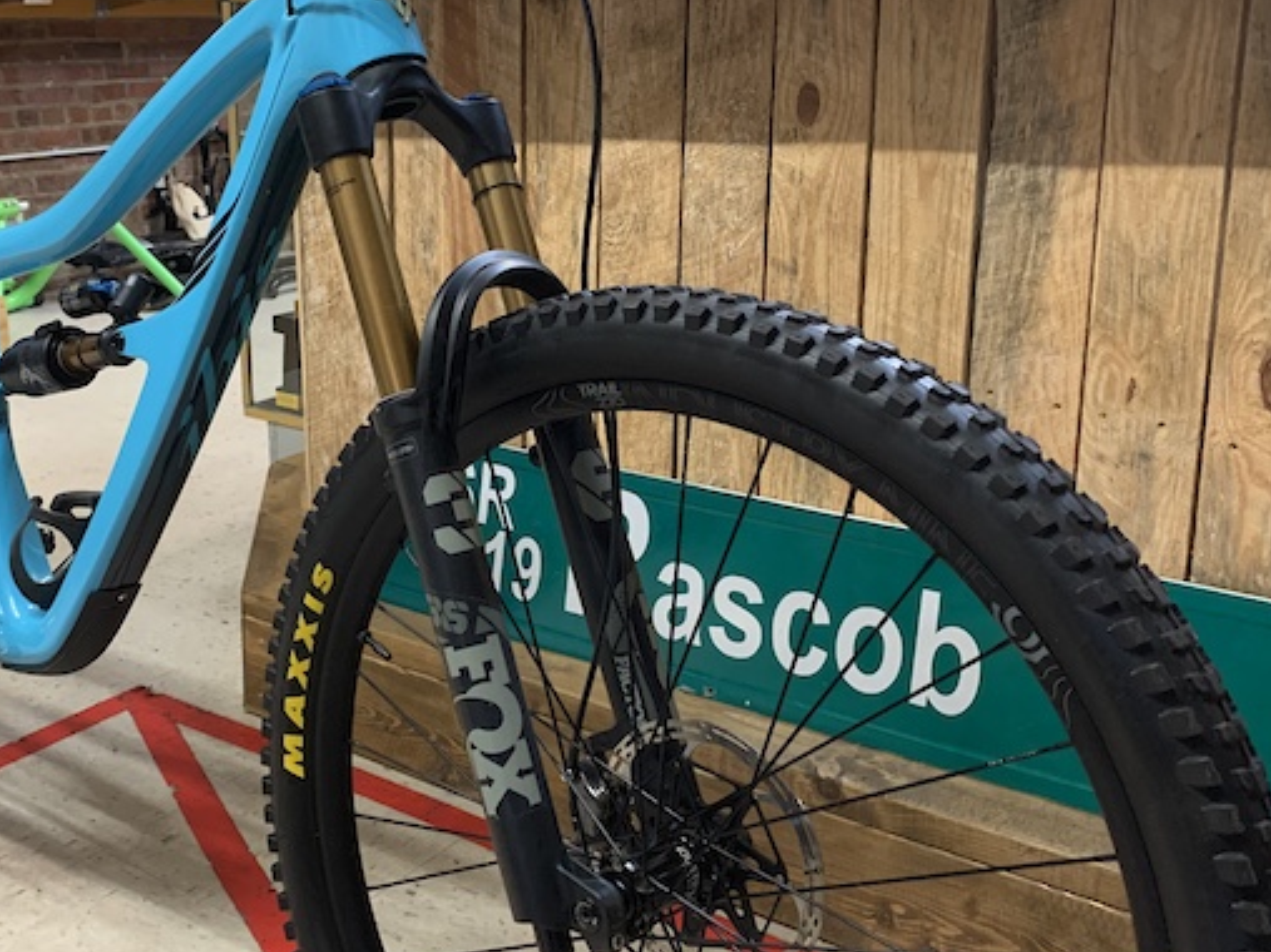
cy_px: 411
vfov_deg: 35.1
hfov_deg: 45.4
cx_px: 476
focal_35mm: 41
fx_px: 1505
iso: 400
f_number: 1.8
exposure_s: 1/40
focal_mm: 4.25
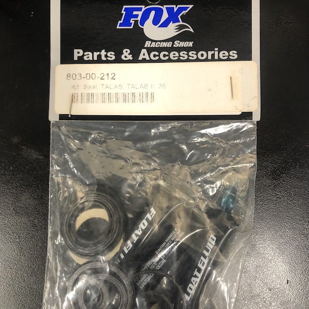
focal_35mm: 34
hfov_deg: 48.4
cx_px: 152
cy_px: 148
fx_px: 343
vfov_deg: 48.4
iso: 50
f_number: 1.8
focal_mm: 3.99
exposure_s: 1/15
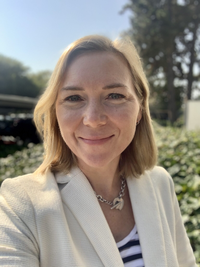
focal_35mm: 32
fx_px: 247
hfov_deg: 44.2
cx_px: 100
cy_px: 134
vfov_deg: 56.8
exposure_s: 1/394
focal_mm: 2.87
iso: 16
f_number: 2.2
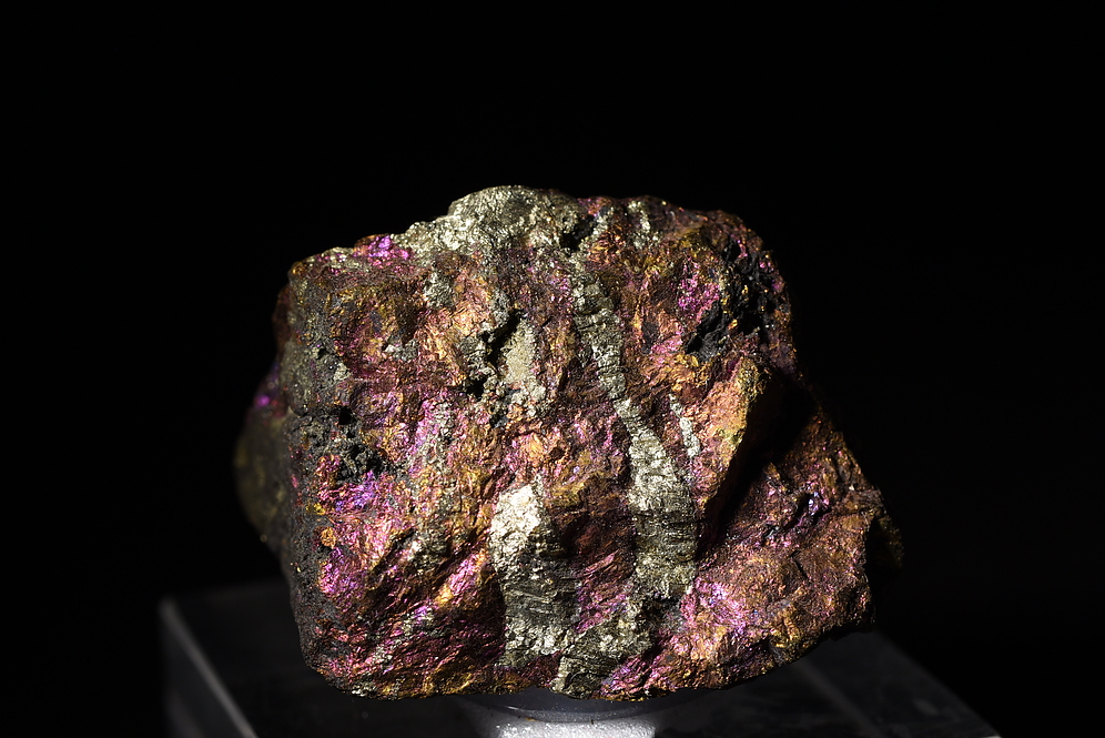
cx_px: 552
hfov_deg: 27.0
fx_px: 2303
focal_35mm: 75
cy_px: 369
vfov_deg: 18.2
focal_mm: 50
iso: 100
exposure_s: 1/125
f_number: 9
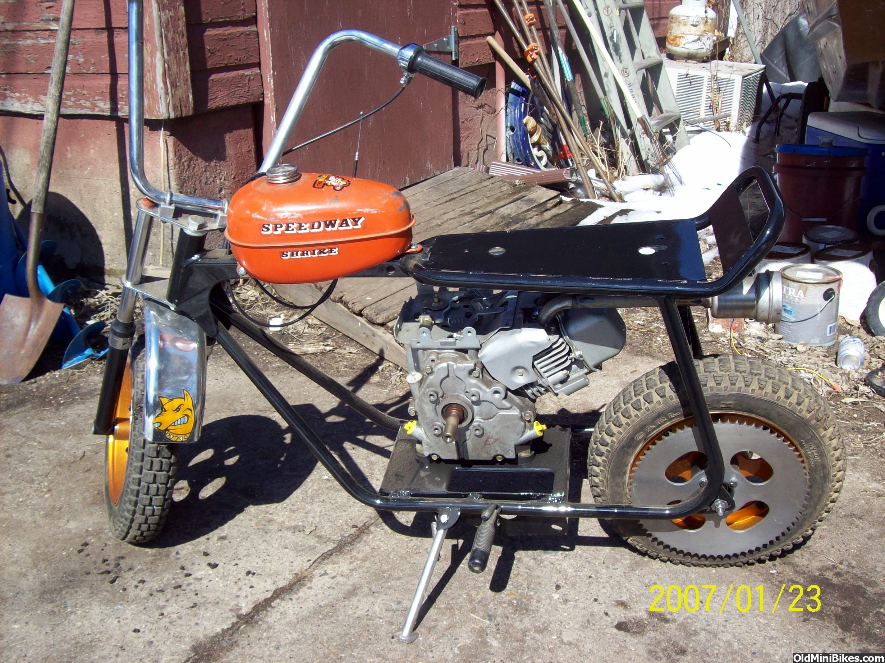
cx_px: 442
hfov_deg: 51.4
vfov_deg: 39.6
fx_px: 920
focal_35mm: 36
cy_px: 332
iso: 80
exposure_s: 1/397
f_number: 4.8
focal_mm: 6
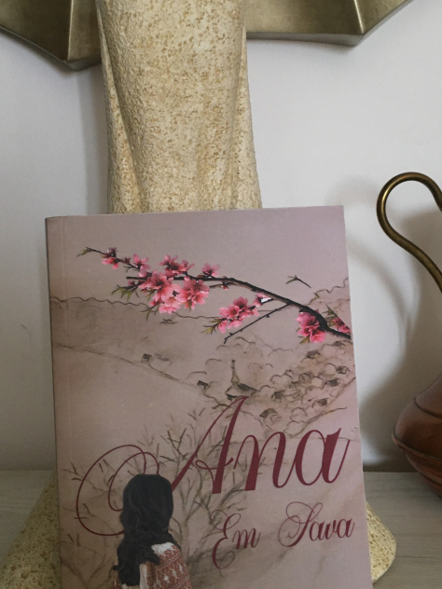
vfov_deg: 40.3
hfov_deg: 30.8
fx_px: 800
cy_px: 246
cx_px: 194
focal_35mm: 47
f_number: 2.2
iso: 125
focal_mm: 4.15
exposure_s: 1/33
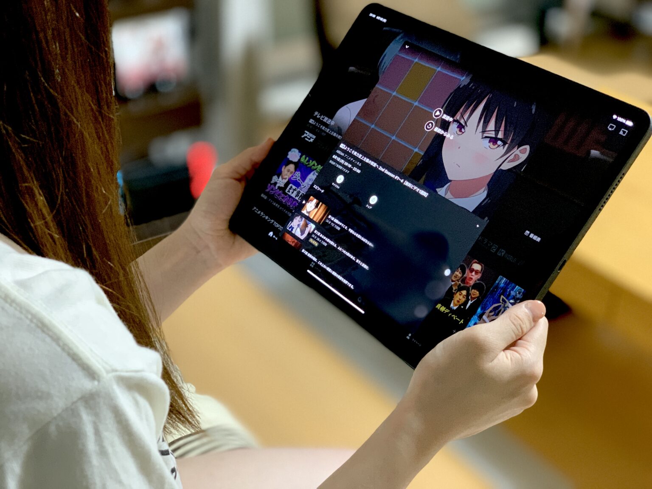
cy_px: 244
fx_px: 979
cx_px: 326
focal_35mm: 52
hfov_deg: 36.8
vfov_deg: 28.0
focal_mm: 6
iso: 400
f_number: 2.4
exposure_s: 1/40
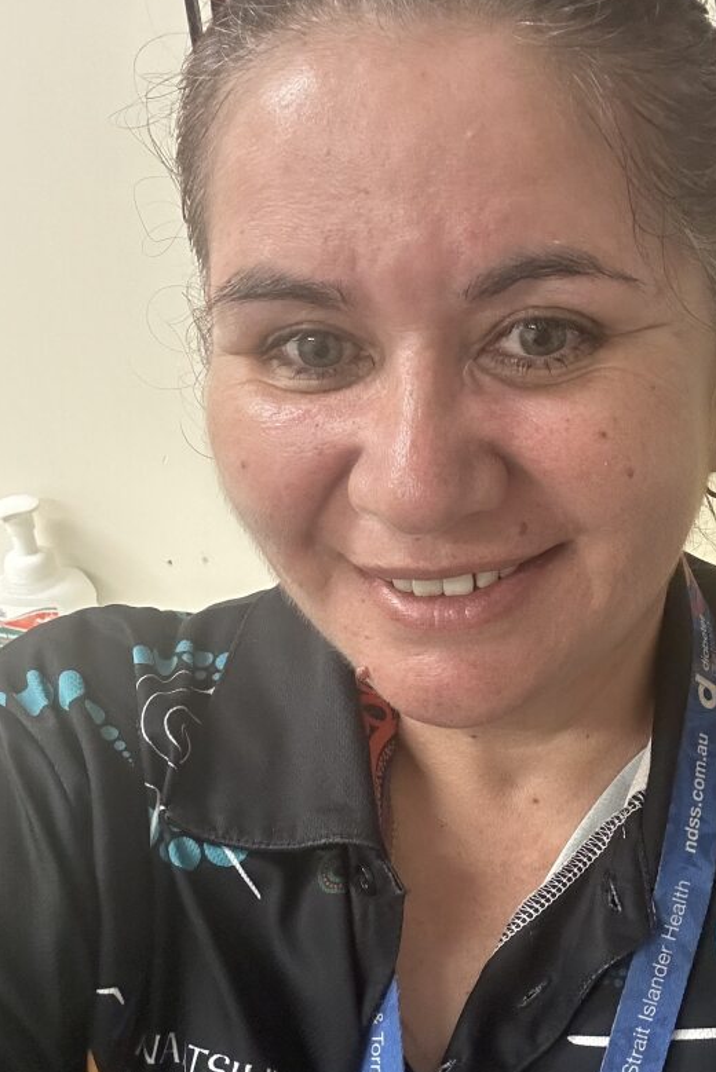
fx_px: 1222
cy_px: 597
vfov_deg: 47.3
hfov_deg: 32.4
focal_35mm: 41
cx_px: 479
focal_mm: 2.69
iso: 250
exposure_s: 1/60
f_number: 1.9
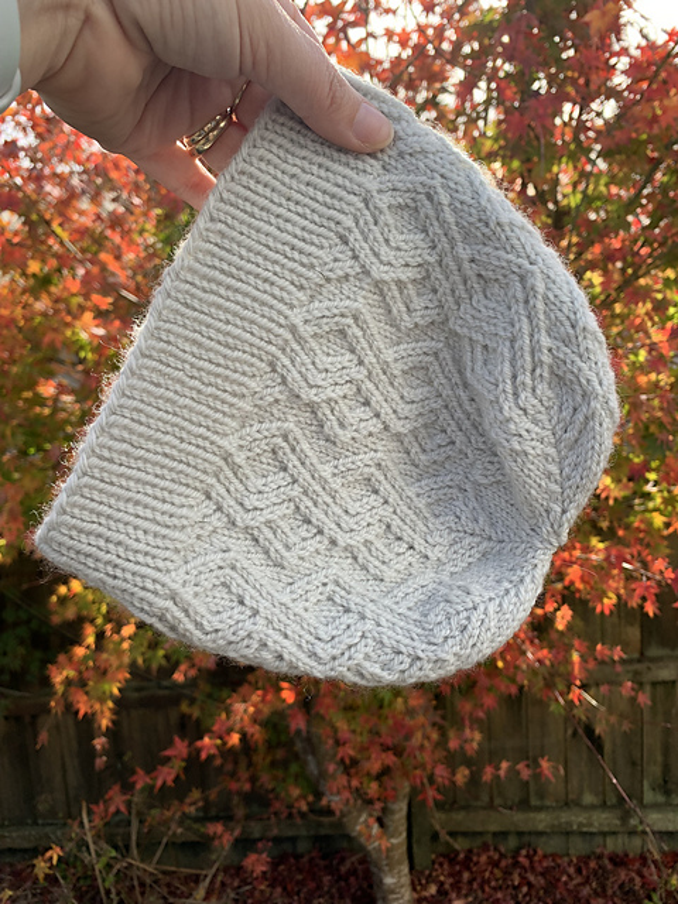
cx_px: 339
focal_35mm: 26
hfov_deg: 53.1
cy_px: 452
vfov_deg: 67.3
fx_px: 679
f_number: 1.8
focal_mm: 4.25
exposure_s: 1/433
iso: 25
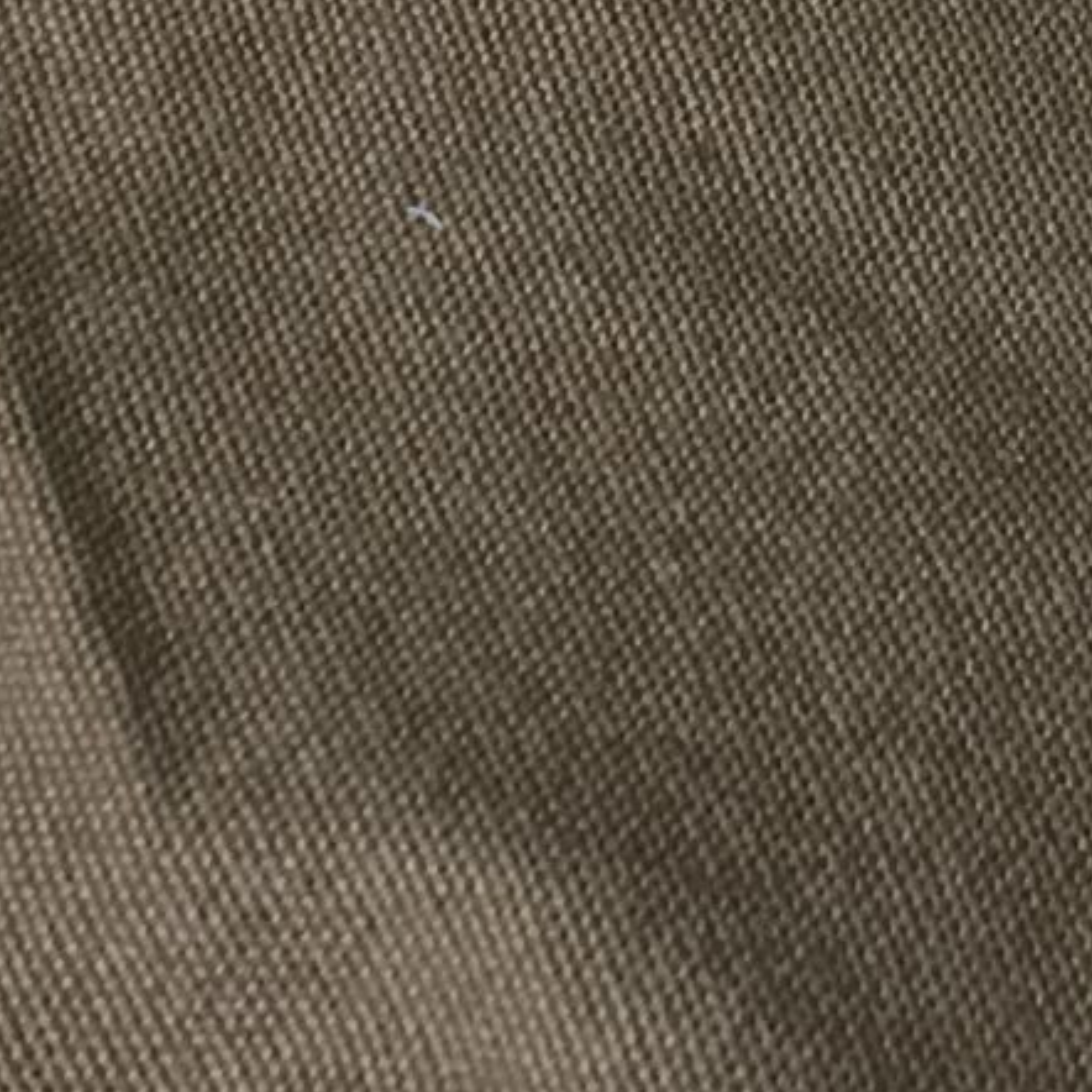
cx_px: 917
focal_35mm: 133
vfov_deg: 13.0
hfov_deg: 13.0
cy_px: -7
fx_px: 4747
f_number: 1.8
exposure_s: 1/20
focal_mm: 4.25
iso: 640
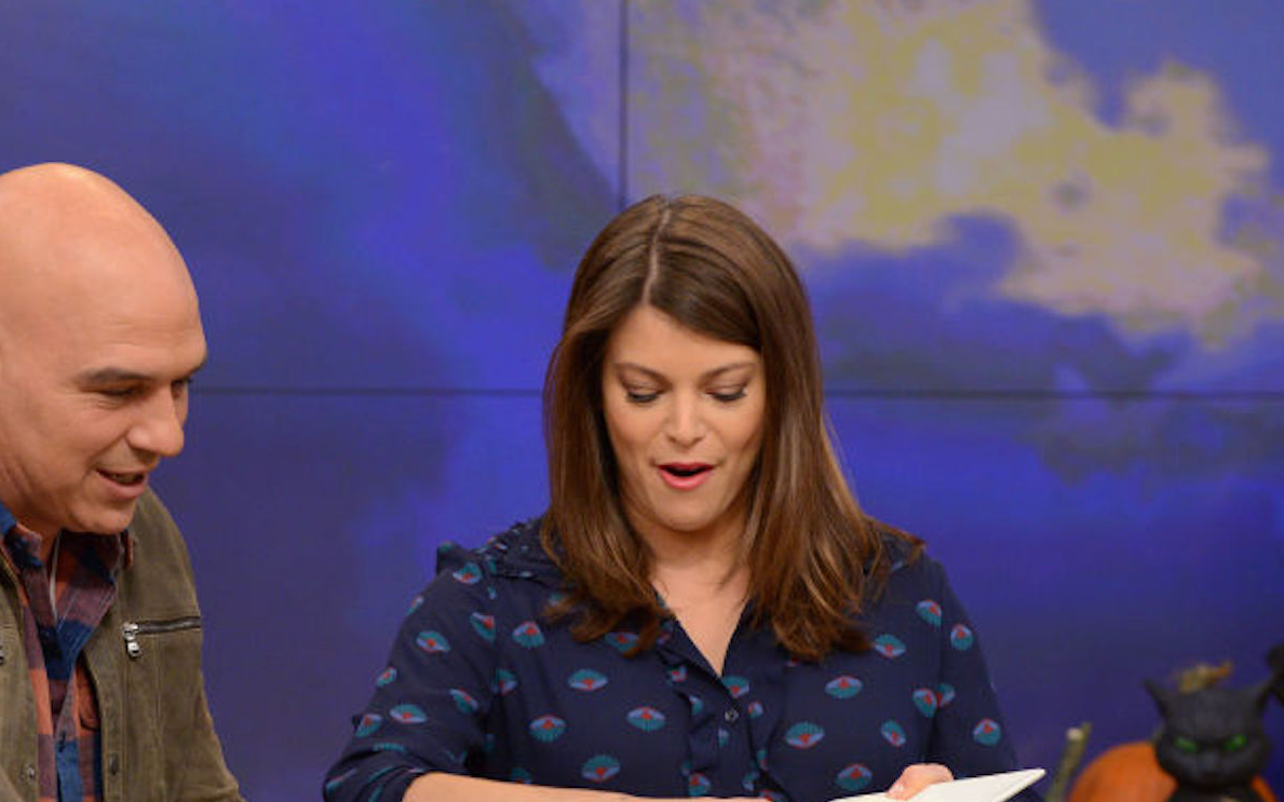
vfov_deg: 7.3
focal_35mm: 180
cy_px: 644
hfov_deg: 11.6
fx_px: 6298
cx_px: 403
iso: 2500
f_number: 4
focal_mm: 105
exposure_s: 1/250
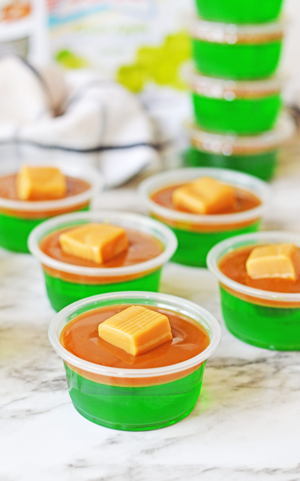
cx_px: 147
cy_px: 242
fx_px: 1007
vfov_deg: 26.8
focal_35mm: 77
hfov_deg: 16.9
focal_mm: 50
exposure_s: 1/80
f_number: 4.5
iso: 400
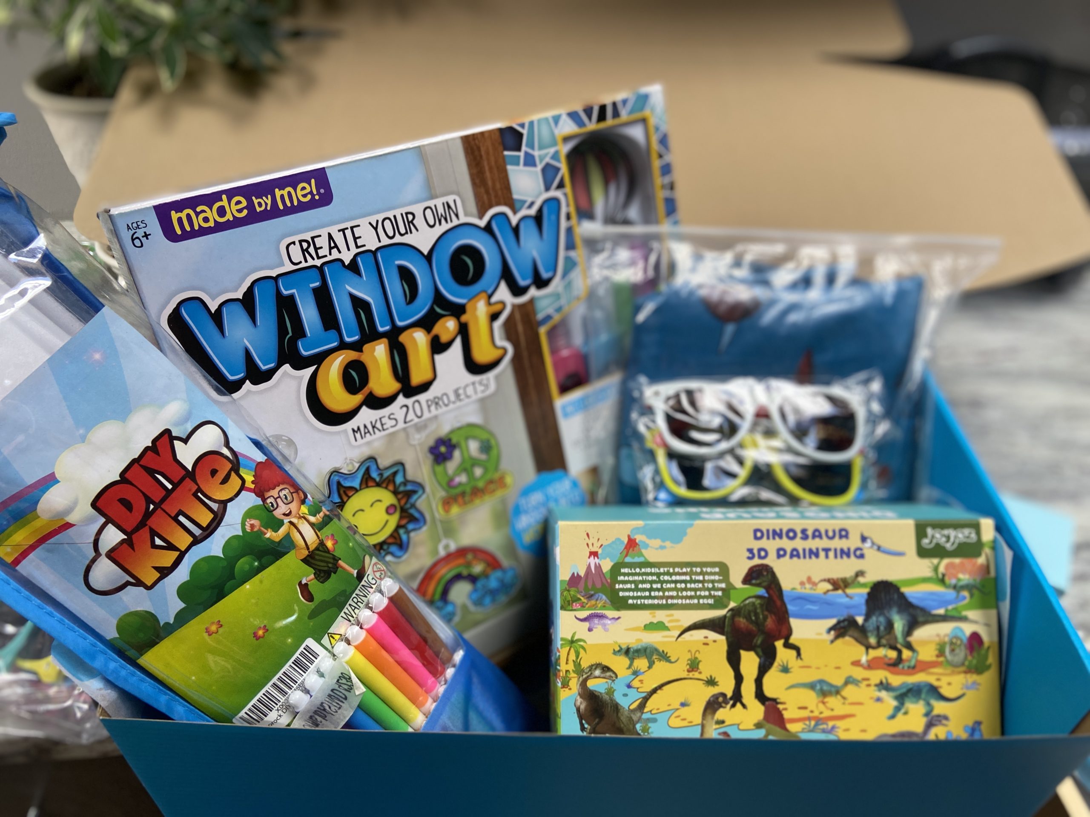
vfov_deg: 53.1
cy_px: 408
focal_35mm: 26
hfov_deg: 67.3
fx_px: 819
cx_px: 545
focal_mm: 4.25
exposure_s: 1/120
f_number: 1.8
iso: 125
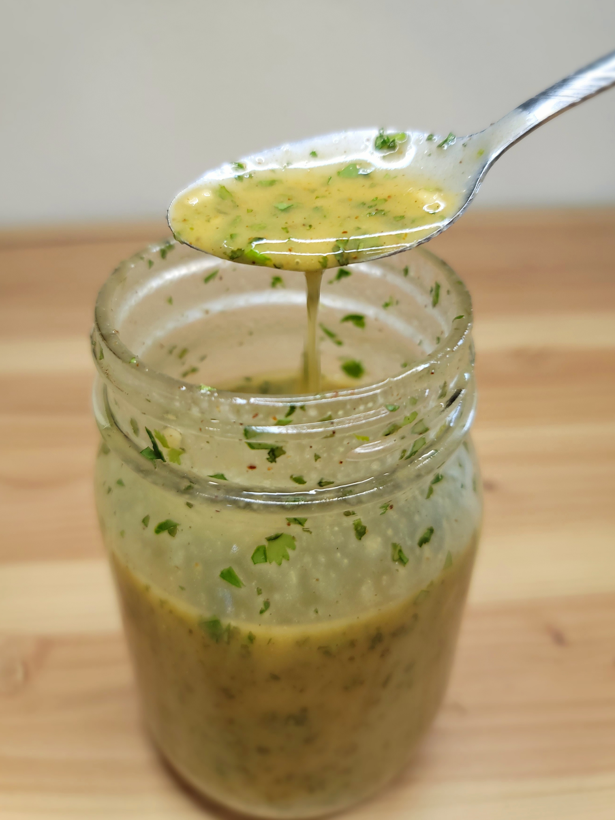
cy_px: 410
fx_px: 592
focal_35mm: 25
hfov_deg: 54.9
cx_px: 308
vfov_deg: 69.4
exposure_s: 1/60.2
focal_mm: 7
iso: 50
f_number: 1.8
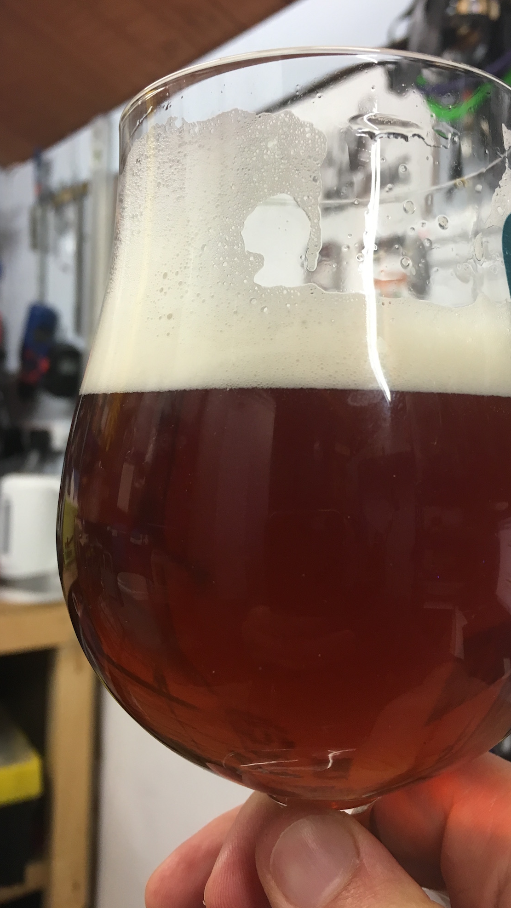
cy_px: 453
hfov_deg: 36.5
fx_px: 771
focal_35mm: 32
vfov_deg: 61.0
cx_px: 321
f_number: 2.2
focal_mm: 4.15
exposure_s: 1/33
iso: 100
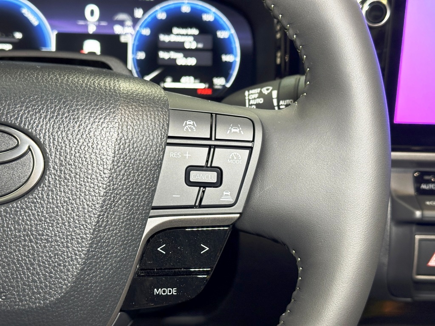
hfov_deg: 39.7
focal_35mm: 48
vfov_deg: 30.3
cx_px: 218
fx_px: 603
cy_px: 163
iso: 320
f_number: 1.78
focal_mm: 6.86
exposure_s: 1/40
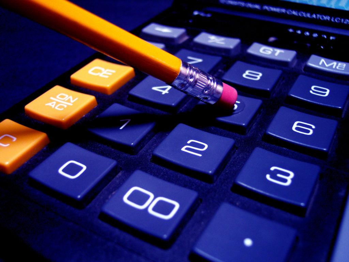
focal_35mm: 38
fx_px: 383
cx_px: 174
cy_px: 131
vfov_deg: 37.7
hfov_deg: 49.0
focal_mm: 8
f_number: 2.8
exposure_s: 1/20
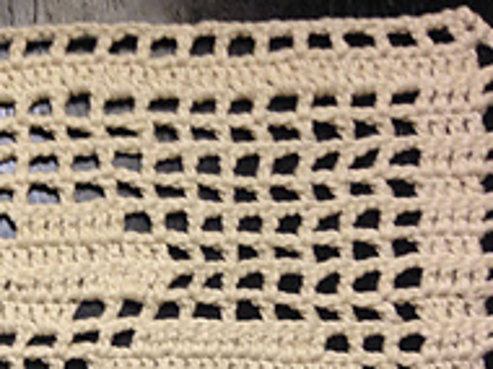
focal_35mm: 87
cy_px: 479
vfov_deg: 16.1
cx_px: -67
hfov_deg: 21.2
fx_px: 1237
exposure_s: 1/20
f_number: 2.4
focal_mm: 4.12
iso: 80
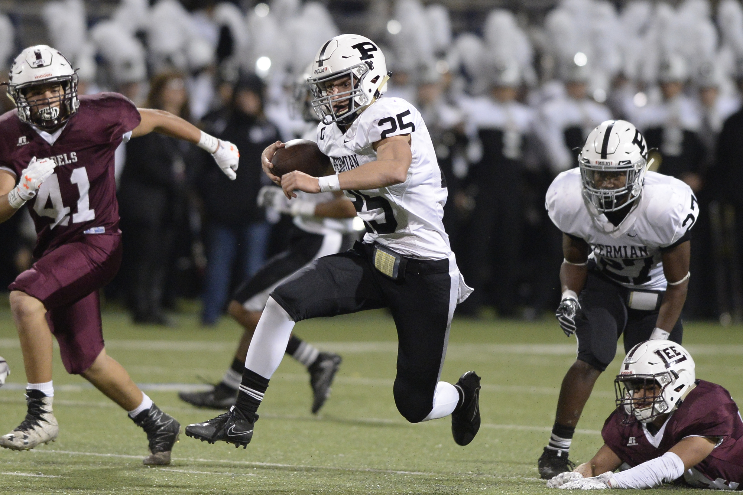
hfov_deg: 6.9
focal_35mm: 300
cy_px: 248
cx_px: 372
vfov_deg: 4.6
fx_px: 6191
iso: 4000
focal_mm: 300
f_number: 2.8
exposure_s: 1/1000
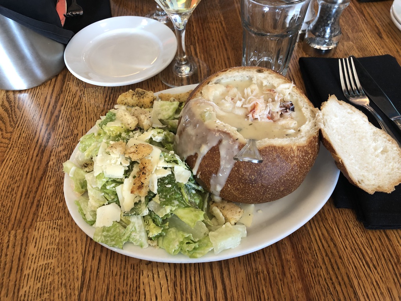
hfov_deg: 63.4
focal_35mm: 28
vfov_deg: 49.7
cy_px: 150
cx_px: 200
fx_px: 324
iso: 64
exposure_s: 1/15
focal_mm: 4
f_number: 1.8
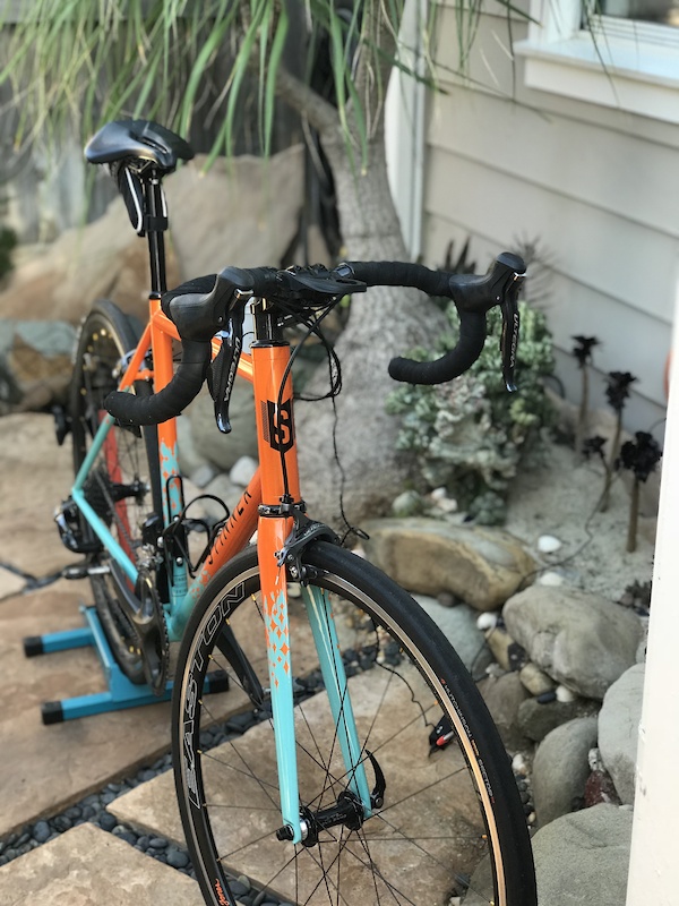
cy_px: 453
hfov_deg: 25.7
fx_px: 1491
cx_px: 340
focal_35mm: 57
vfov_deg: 33.8
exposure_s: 1/60
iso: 32
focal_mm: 6.6
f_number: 2.8
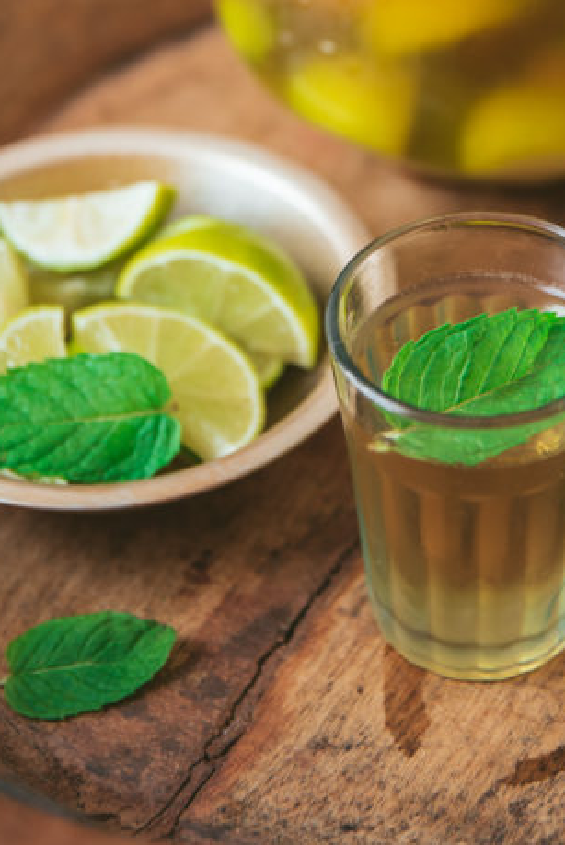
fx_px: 2724
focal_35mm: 116
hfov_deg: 11.8
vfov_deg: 17.4
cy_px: 87
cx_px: 427
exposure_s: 1/40
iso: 100
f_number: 2.8
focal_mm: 52
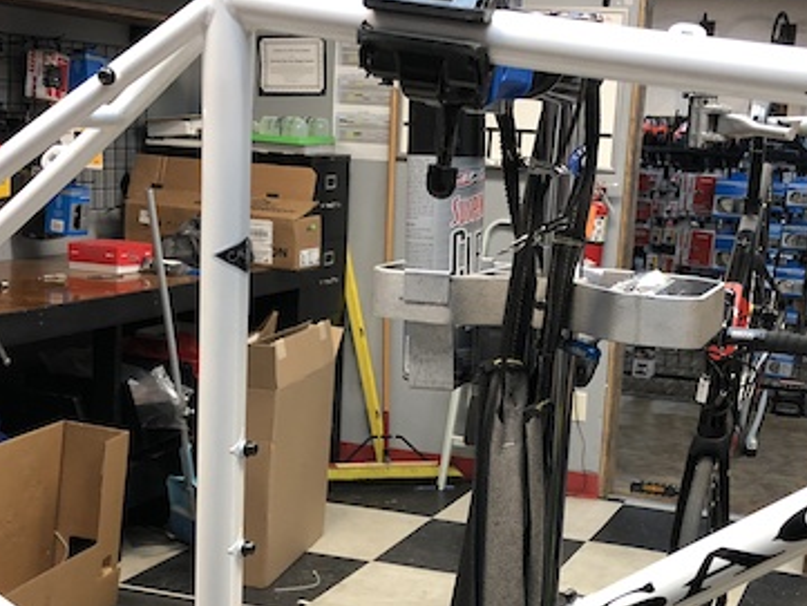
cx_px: 465
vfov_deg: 23.5
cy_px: 427
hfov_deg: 31.1
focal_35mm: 62
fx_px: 1446
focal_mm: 3.99
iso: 40
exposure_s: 1/17
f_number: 1.8
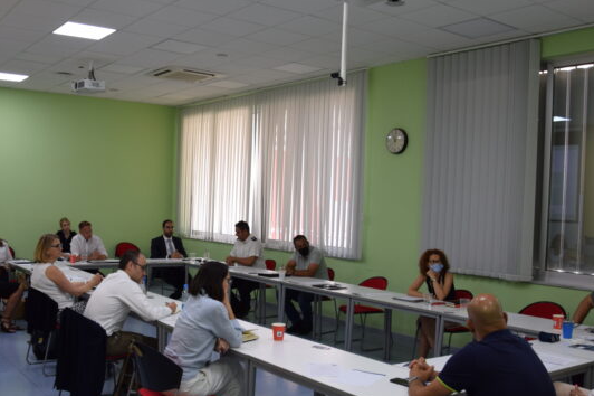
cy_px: 239
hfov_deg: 49.6
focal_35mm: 39
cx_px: 284
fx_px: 643
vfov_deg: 34.0
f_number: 4.5
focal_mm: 18
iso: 400
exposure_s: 1/80
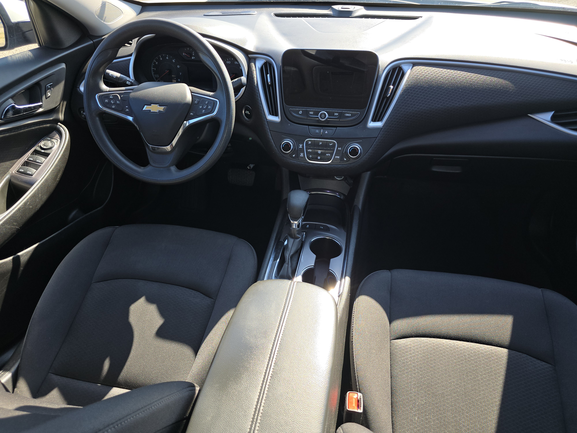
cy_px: 216
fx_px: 383
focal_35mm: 23
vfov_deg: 58.9
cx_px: 288
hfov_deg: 73.9
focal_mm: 6.3
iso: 16
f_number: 1.7
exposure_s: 1/180
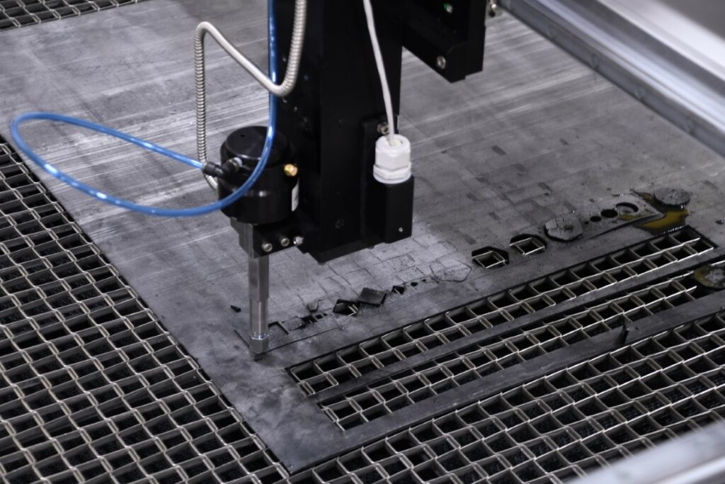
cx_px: 362
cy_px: 242
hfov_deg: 23.4
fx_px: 1752
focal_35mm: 87
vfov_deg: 15.7
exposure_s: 1/5
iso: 320
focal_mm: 58
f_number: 4.8
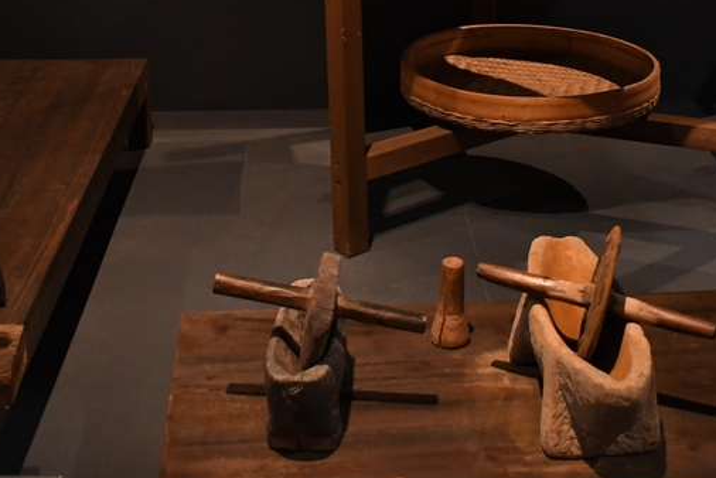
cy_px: -75
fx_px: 1274
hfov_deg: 31.4
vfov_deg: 20.1
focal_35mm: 64
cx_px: 374
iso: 3200
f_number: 4
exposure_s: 1/100
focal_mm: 18
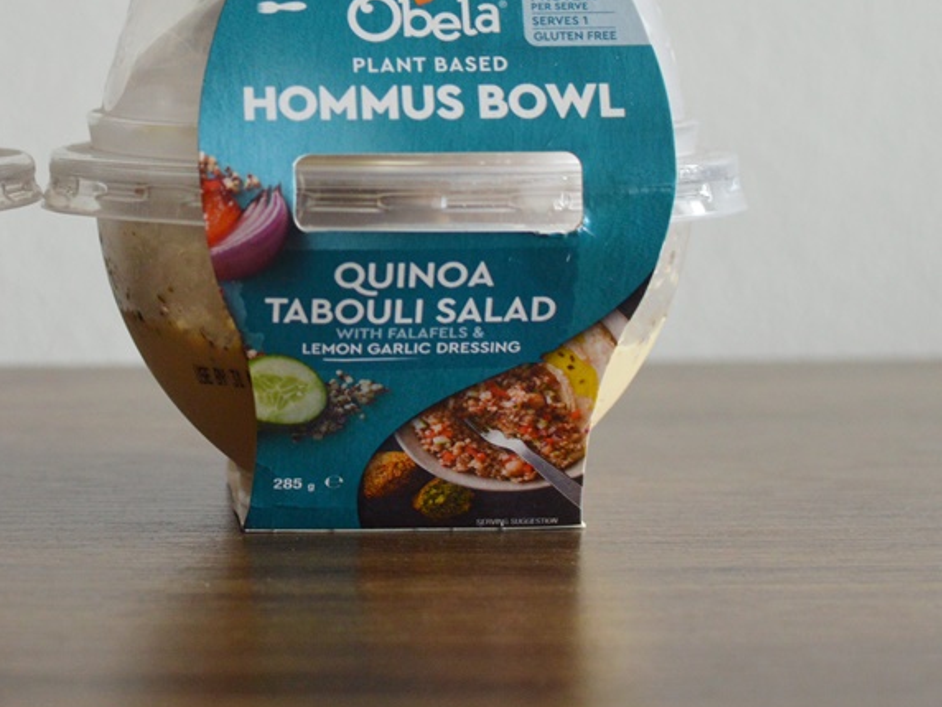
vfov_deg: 13.9
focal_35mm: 106
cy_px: 198
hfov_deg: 18.1
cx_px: 9
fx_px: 2885
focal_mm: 35
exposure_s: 1/125
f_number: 3.5
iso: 800
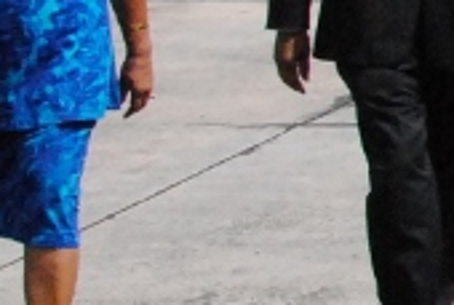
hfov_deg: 7.3
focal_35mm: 248
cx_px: 1354
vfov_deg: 5.5
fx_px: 3133
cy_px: -28
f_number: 13
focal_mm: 22
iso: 1600
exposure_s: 1/1600
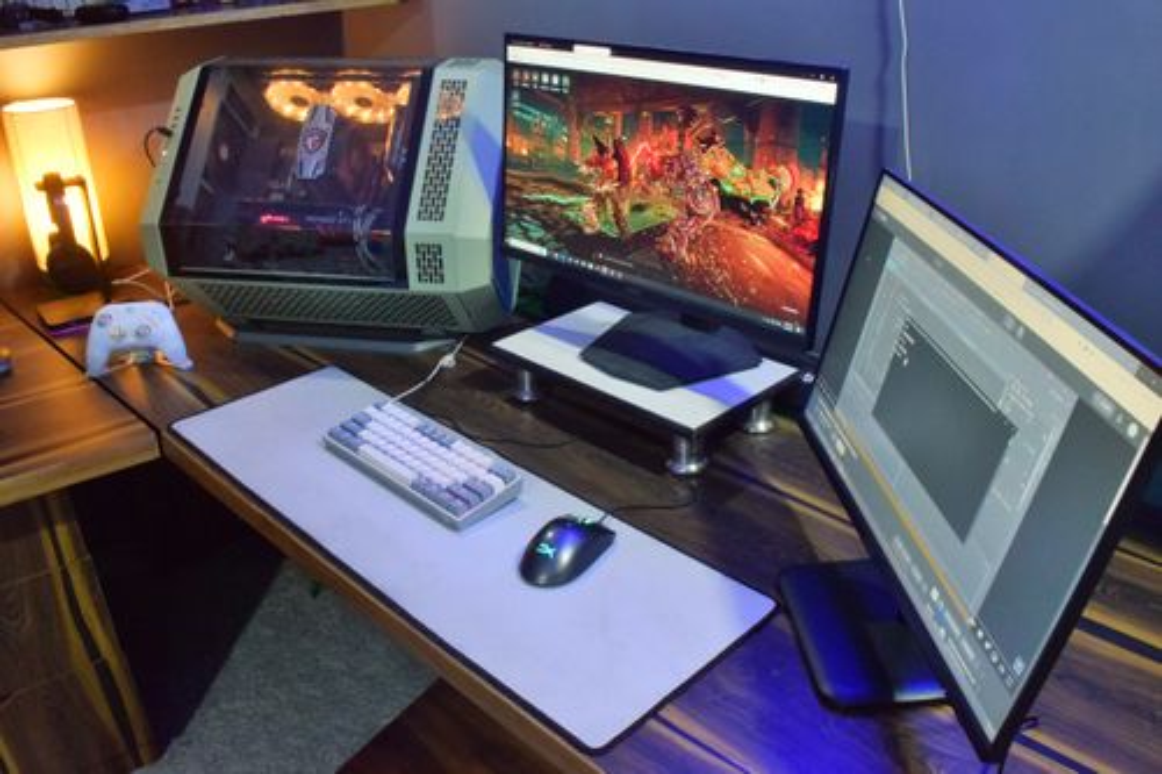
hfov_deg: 61.9
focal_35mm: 30
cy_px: 387
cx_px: 581
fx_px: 968
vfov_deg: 43.6
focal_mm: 20
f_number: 16
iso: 12800
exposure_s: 1/15
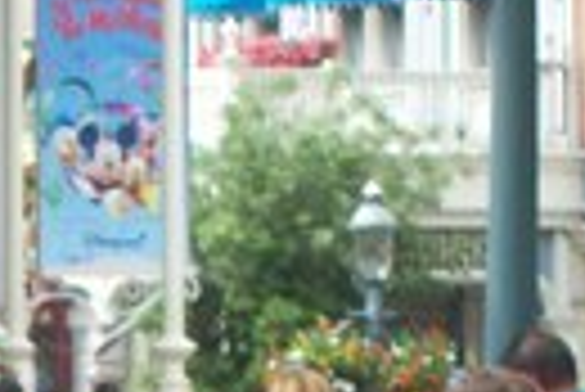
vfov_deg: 2.4
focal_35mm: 571
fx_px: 9289
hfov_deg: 3.6
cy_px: 1070
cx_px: -288
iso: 80
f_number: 4.8
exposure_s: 1/133
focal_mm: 18
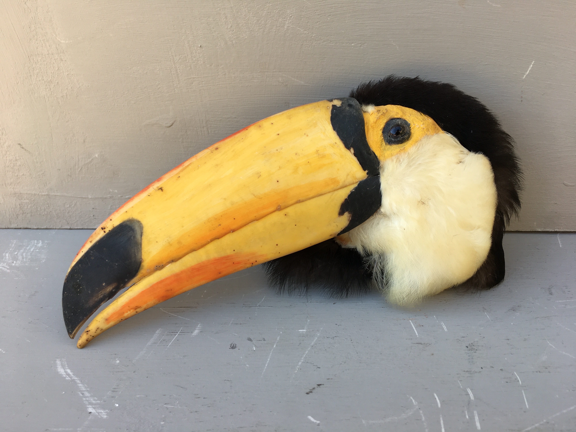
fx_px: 483
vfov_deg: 48.2
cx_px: 288
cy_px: 216
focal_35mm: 29
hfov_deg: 61.7
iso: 25
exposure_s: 1/100
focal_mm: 4.15
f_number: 2.2
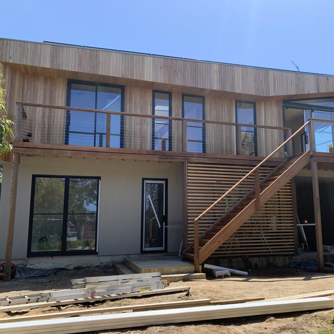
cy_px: 169
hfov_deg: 52.2
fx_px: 338
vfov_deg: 52.5
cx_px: 200
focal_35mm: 31
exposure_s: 1/1111
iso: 25
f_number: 1.8
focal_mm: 4.25
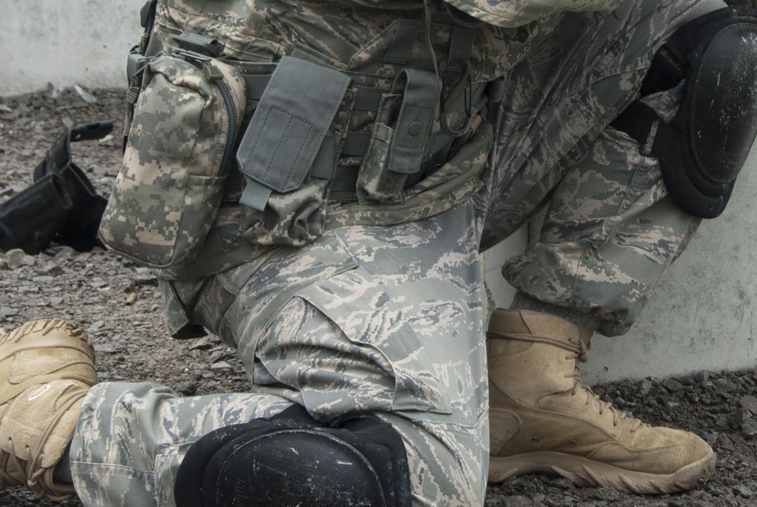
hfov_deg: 11.4
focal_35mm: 180
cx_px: 574
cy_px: 6
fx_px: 3790
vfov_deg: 7.6
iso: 200
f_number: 10
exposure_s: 1/100
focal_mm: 50
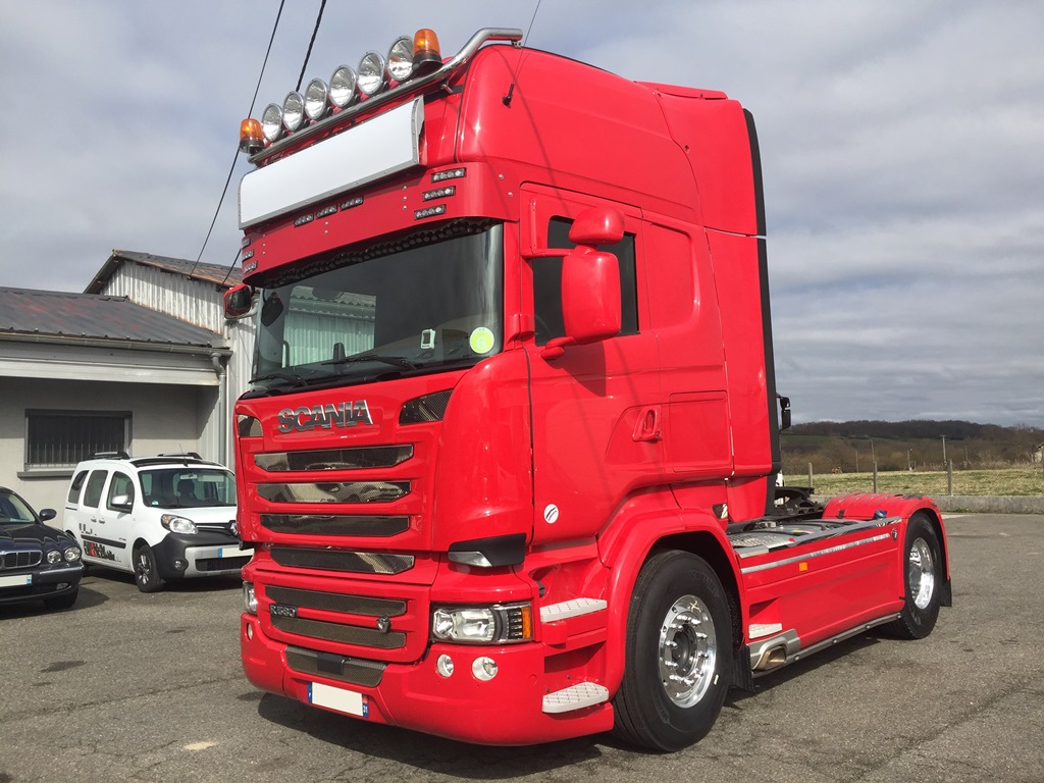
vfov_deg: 48.2
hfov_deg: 61.7
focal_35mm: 29
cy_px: 392
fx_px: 875
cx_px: 522
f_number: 2.2
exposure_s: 1/2198
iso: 32
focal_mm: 4.15
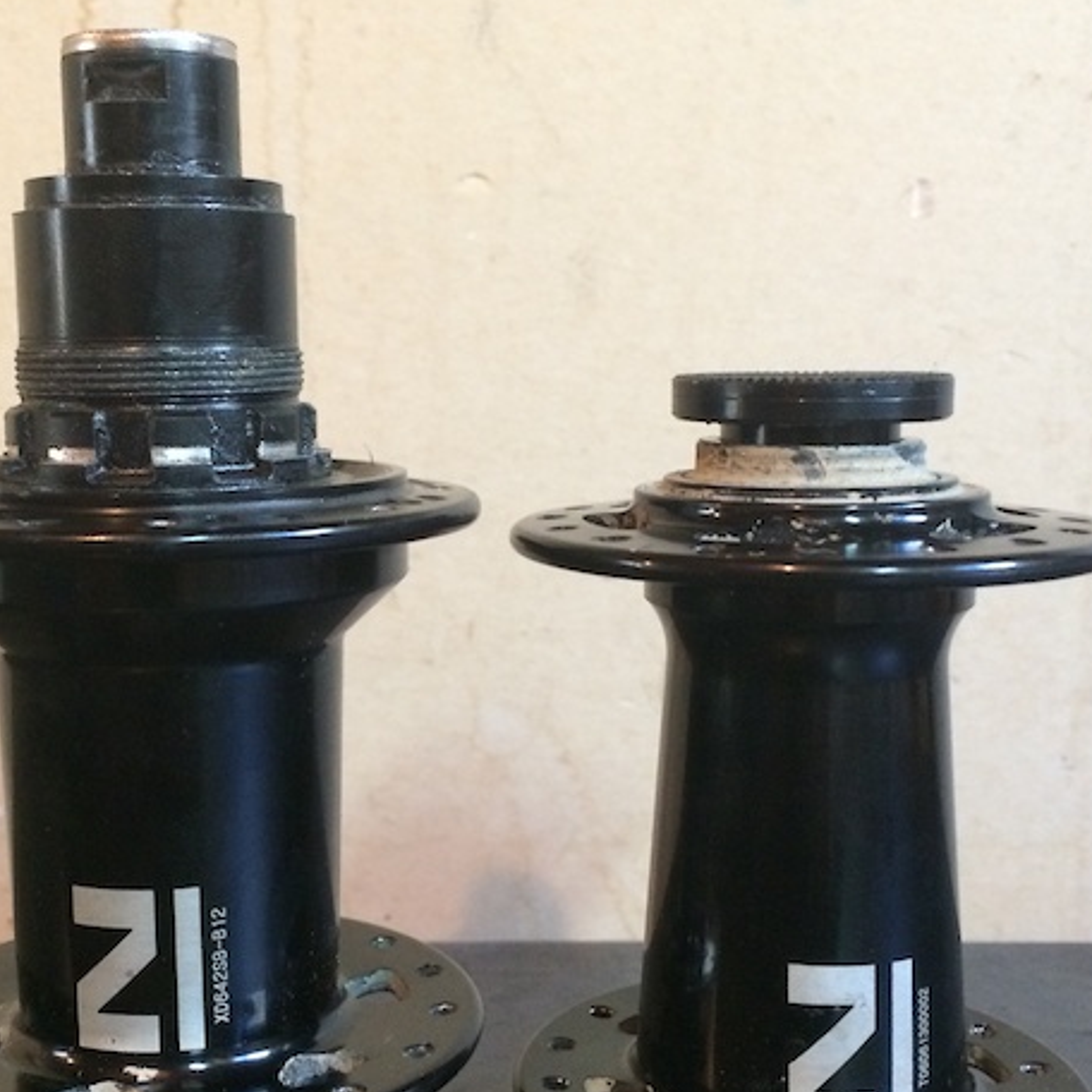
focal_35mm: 45
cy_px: 584
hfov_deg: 37.5
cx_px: 467
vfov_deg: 37.5
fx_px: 1606
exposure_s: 1/17
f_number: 2.2
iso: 320
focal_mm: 4.15
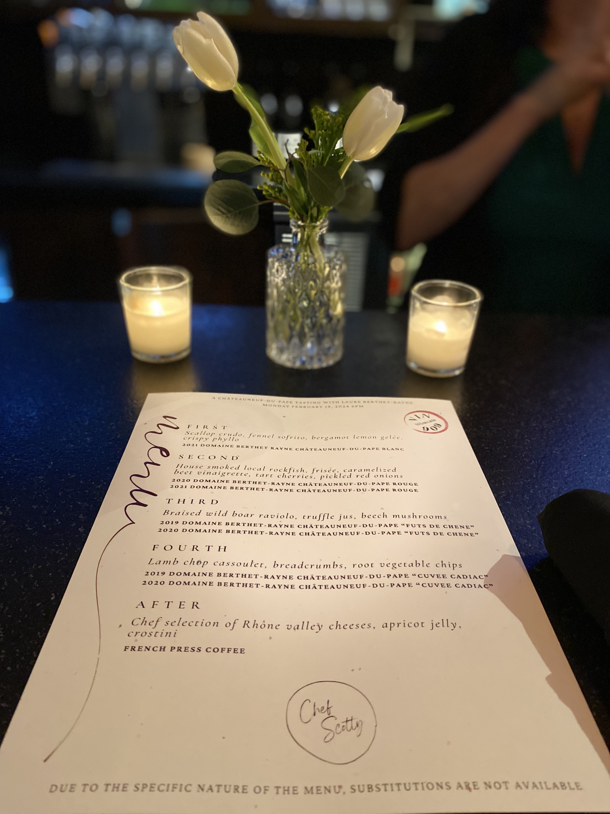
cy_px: 407
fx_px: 611
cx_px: 305
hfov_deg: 53.1
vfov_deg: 67.3
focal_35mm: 26
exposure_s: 1/30
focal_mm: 4.25
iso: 800
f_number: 1.8
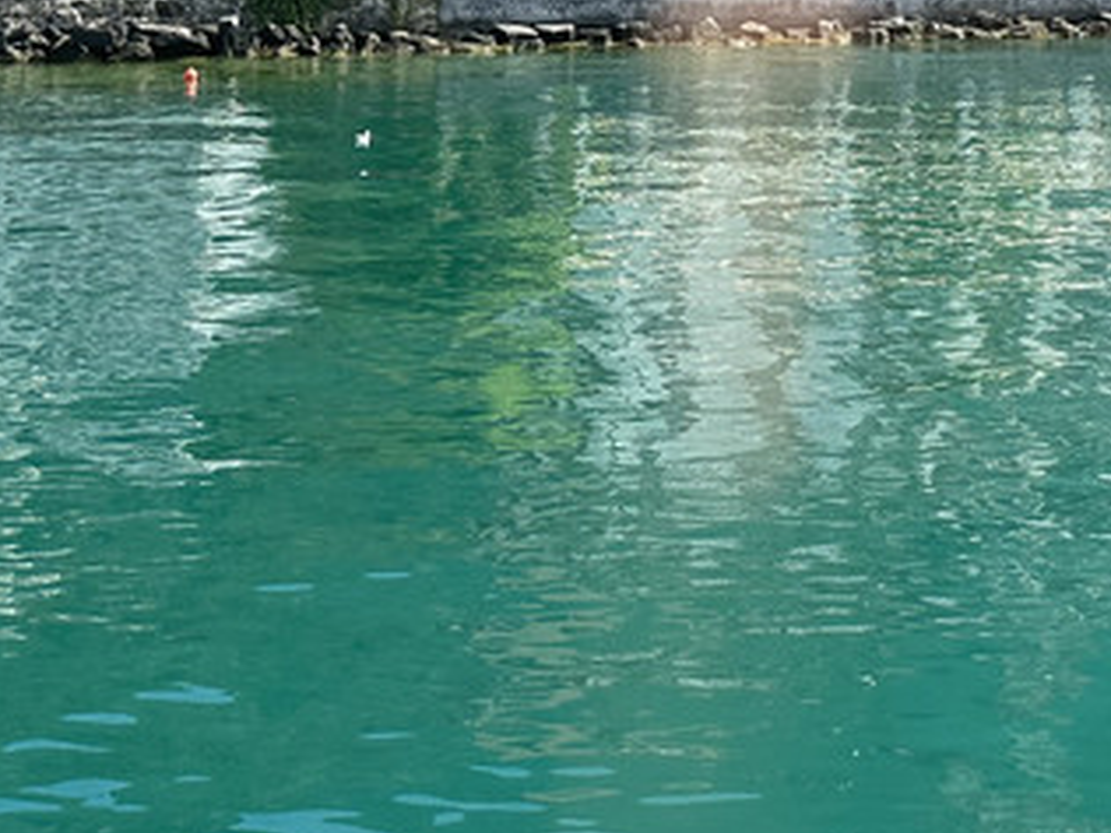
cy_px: -243
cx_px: 1130
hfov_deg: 23.1
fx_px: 2600
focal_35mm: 81
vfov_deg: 17.2
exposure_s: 1/1779
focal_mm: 6.86
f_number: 1.78
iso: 80
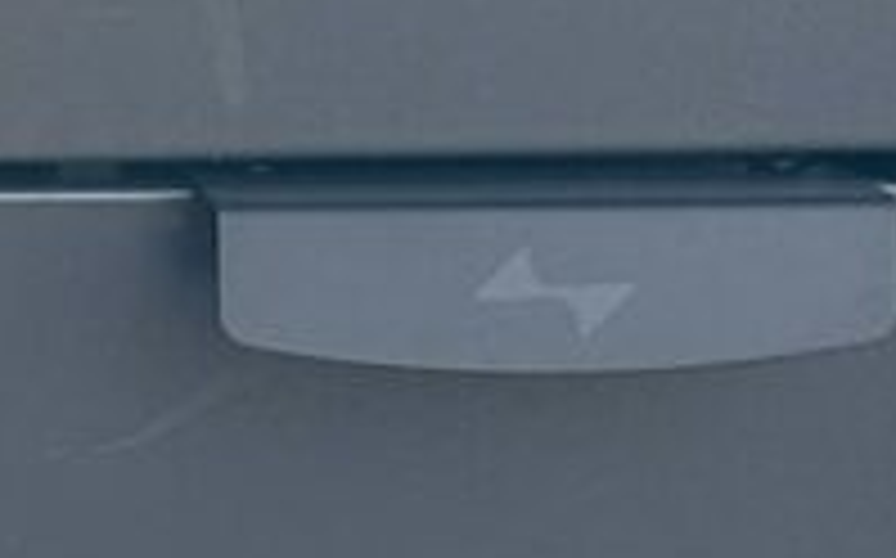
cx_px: -585
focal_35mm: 246
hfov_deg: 8.3
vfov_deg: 5.3
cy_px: 464
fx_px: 6002
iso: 80
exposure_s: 1/894
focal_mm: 6.86
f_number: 1.78
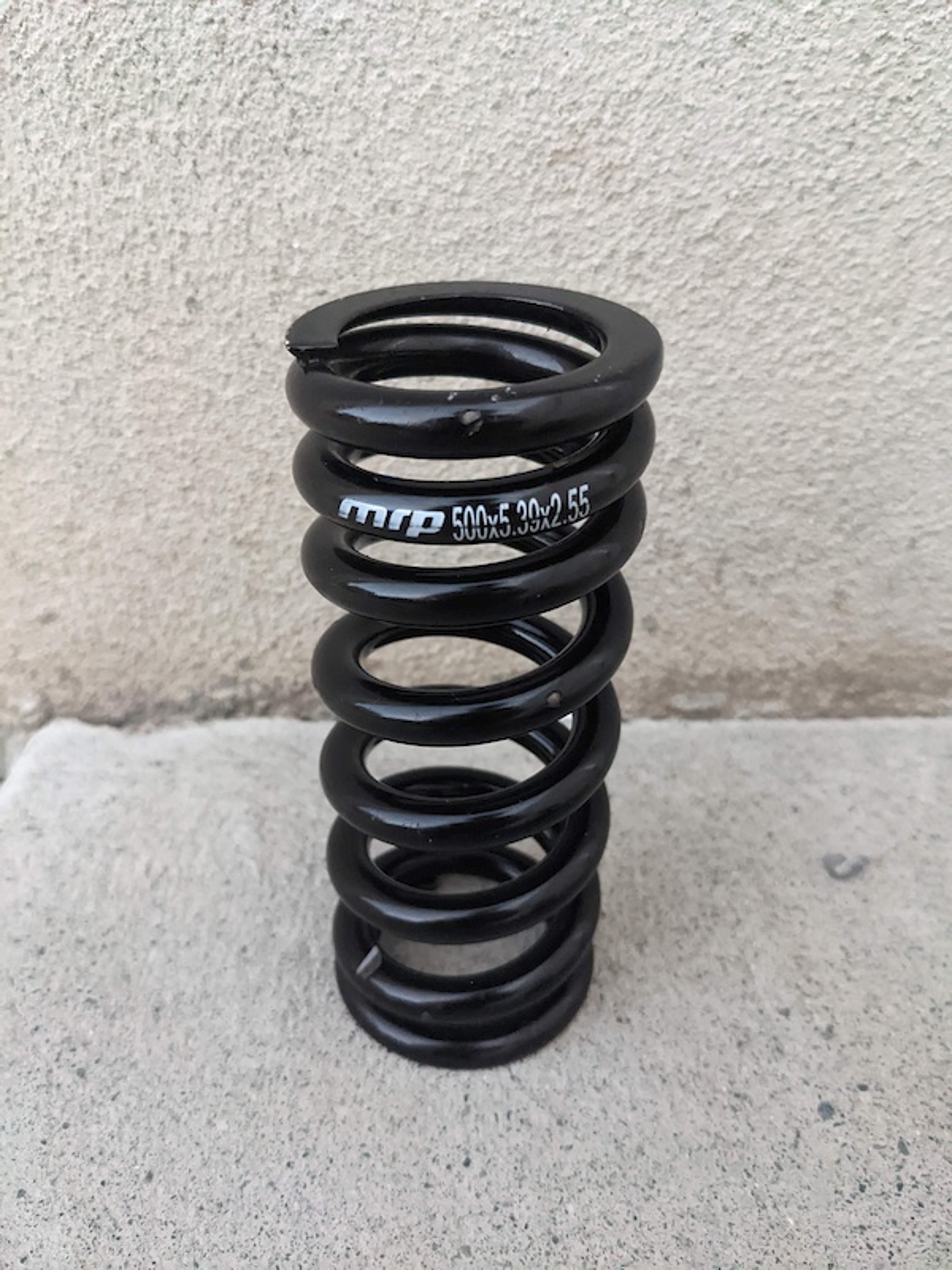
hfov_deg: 51.4
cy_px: 635
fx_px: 990
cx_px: 476
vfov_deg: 65.3
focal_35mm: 27
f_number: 1.73
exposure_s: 1/60
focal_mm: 4.38
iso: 1699
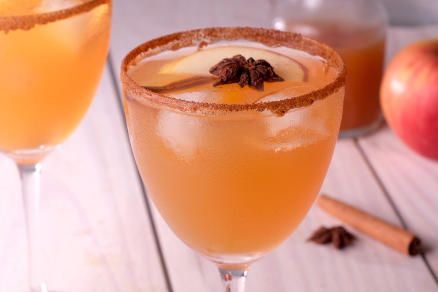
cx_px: 219
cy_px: 146
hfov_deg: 14.7
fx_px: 1703
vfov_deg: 9.8
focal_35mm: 140
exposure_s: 1/200
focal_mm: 93.2
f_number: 16
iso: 250
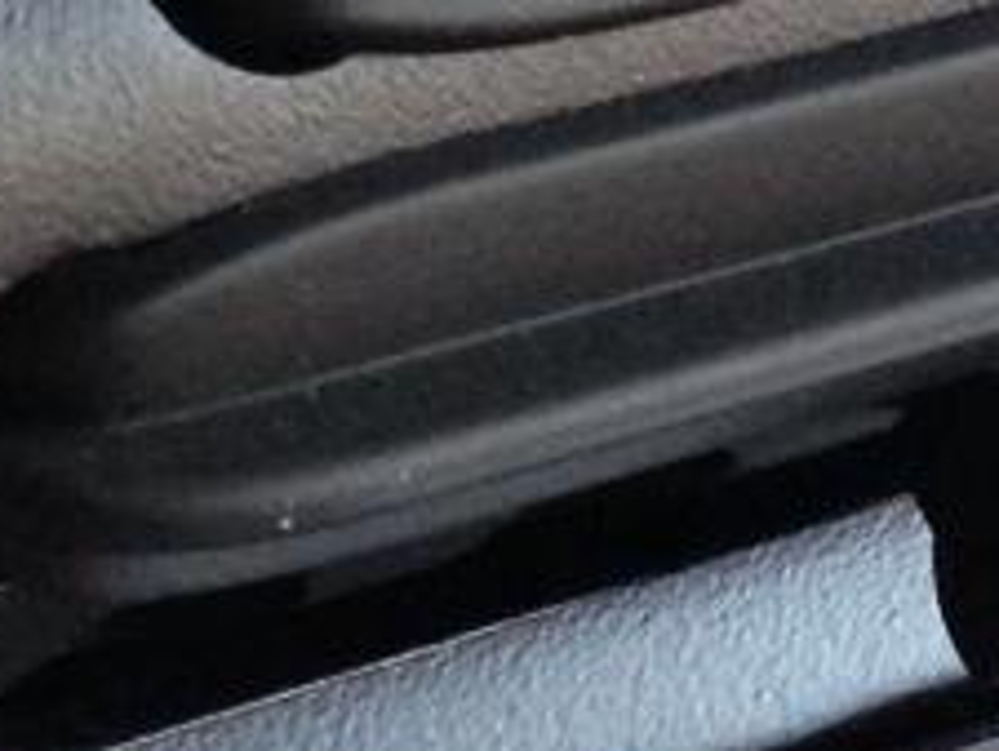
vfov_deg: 6.2
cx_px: 999
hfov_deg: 8.2
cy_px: -89
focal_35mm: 239
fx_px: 6901
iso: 200
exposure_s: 1/20
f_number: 2.4
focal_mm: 4.13
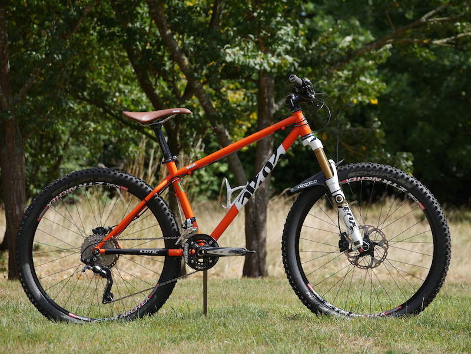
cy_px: 177
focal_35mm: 206
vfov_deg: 7.2
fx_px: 2805
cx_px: 236
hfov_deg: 9.6
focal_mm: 103
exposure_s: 1/500
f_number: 6.3
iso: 200
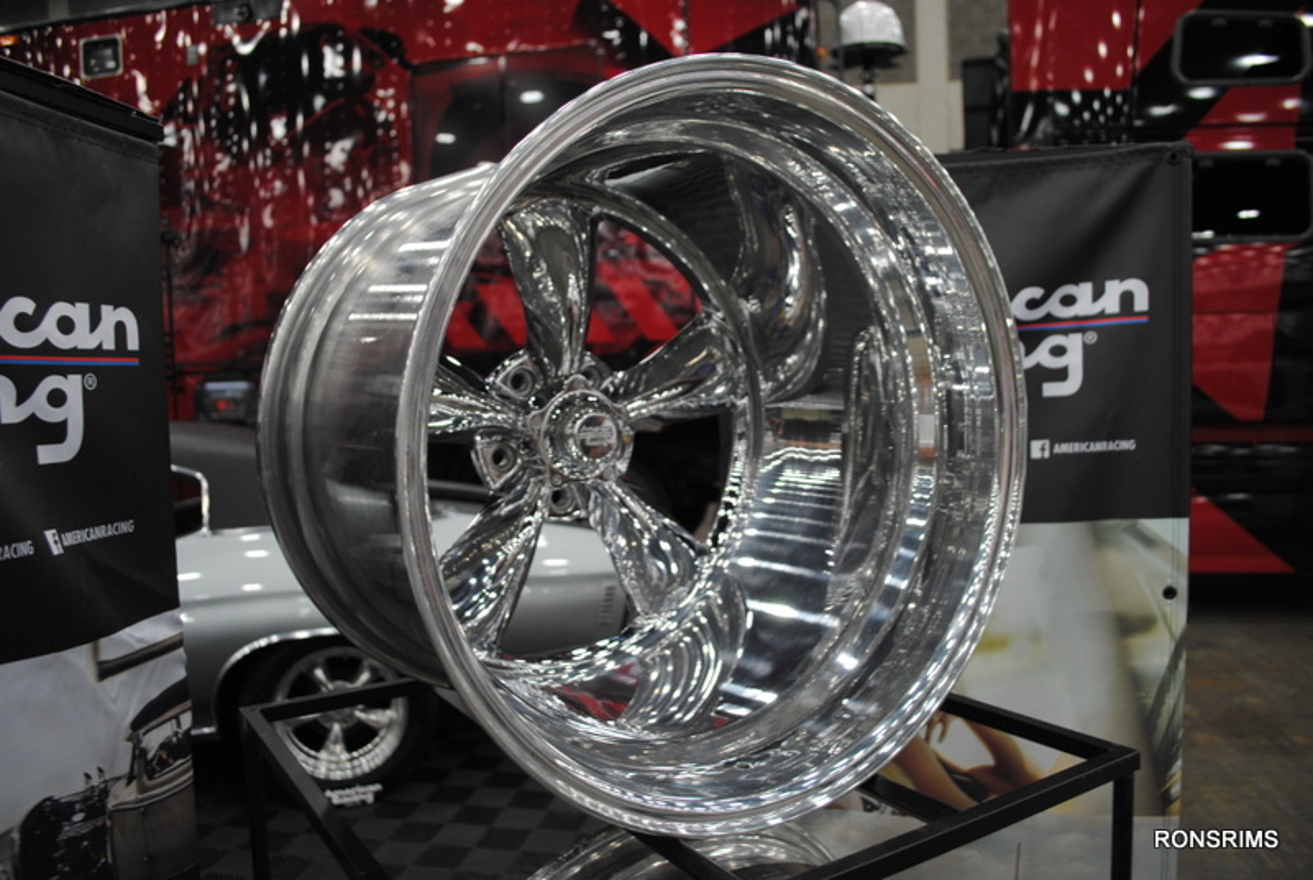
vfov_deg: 48.1
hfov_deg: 67.3
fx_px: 986
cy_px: 440
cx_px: 656
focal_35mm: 27
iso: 200
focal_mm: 18
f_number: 3.5
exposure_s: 1/30
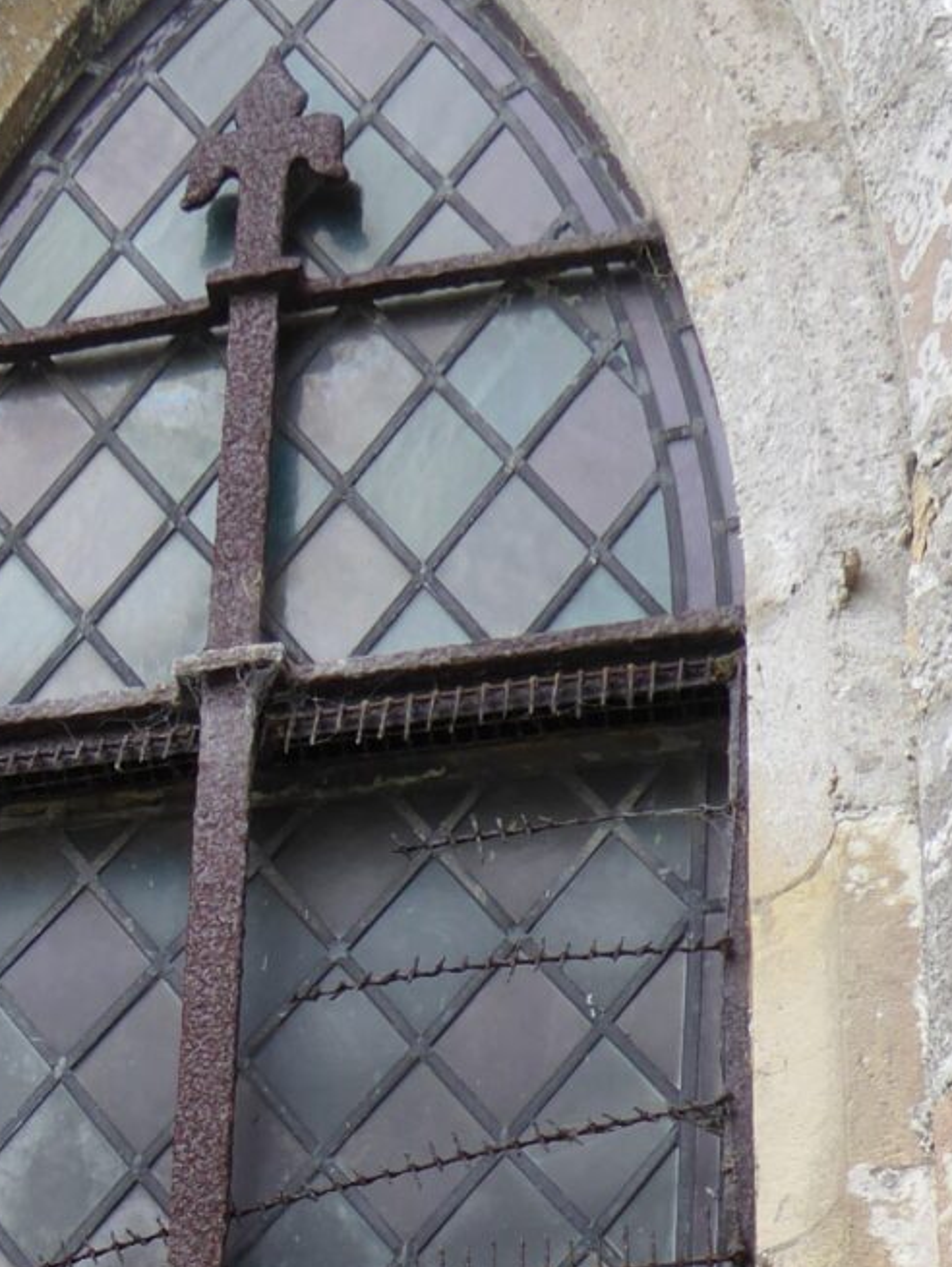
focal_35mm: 125
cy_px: 1710
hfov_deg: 11.6
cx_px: -215
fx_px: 4579
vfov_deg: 15.0
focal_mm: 7.2
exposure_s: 1/60
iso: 100
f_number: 3.8
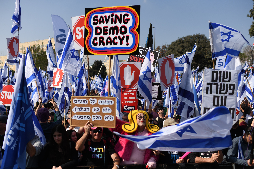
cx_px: 127
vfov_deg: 37.9
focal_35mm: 35
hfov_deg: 54.4
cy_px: 84
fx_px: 247
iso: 160
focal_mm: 35
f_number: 2.8
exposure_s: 1/6400
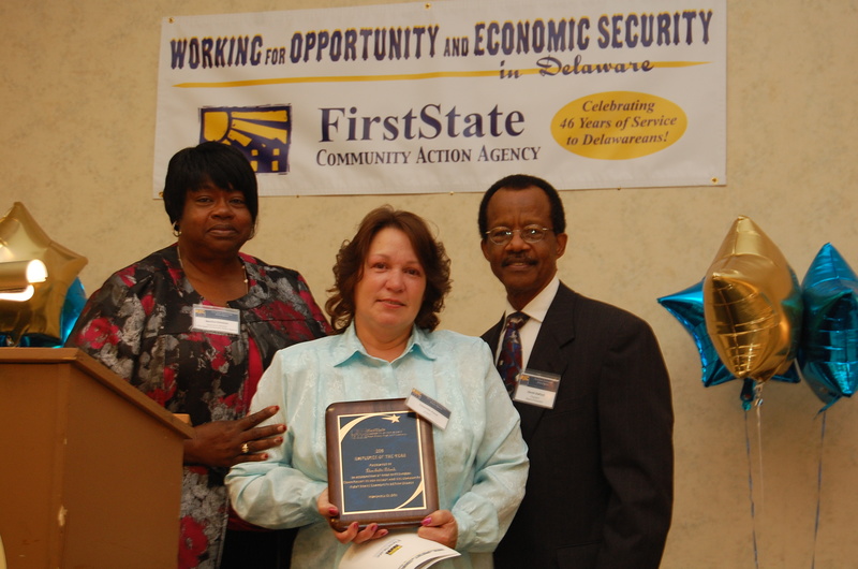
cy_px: 284
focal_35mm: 63
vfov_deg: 21.5
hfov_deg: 32.0
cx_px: 429
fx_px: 1499
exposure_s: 1/60
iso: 640
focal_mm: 42
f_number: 5.3
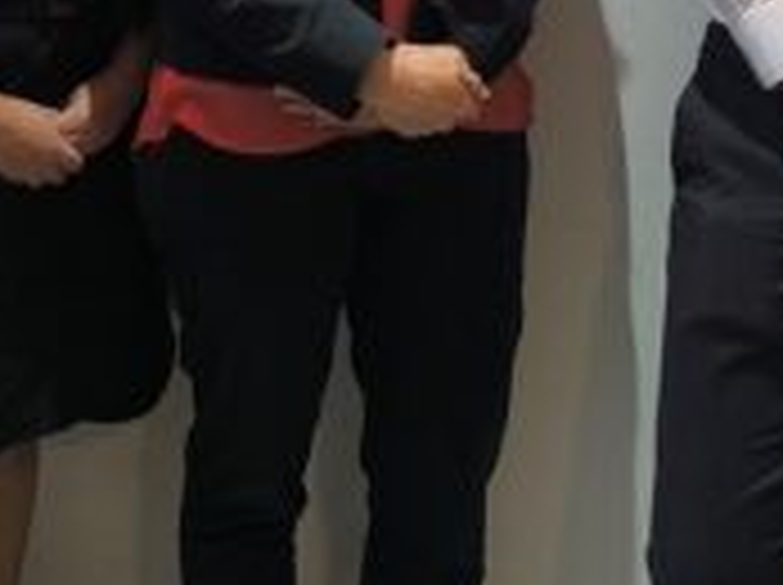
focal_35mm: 92
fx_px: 2078
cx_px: 34
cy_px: -266
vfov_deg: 15.0
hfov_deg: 20.8
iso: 400
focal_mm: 6.14
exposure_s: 1/100
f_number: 1.65
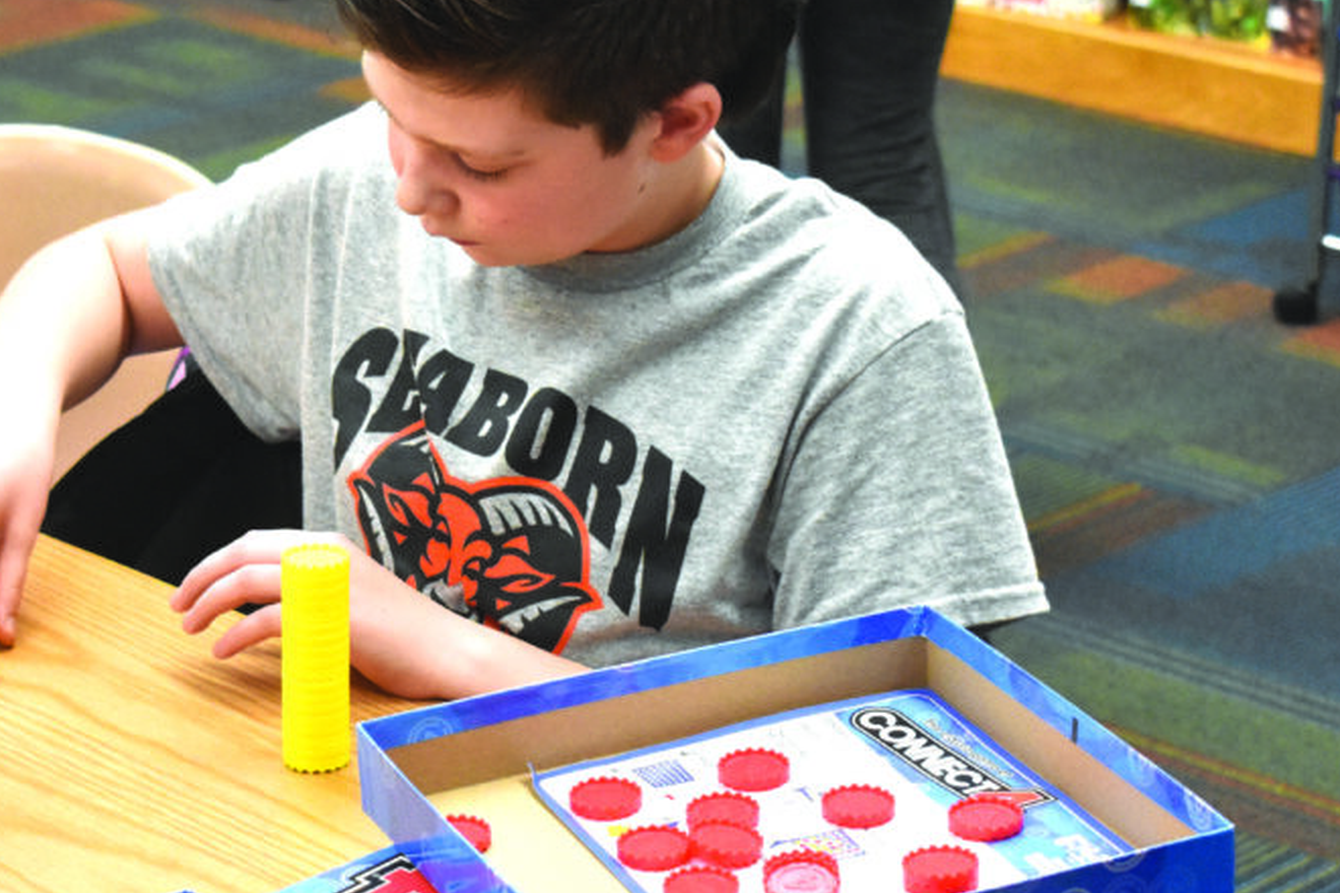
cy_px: 472
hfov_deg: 17.0
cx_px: 374
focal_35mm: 120
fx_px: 4466
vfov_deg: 11.4
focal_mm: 48
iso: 4000
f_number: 5.3
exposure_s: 1/200
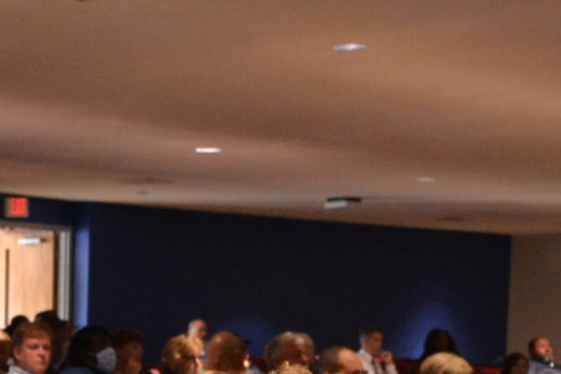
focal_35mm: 125
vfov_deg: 10.6
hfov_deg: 16.0
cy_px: 575
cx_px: -38
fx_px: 1948
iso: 1100
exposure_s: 1/15
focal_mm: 18
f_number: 3.5
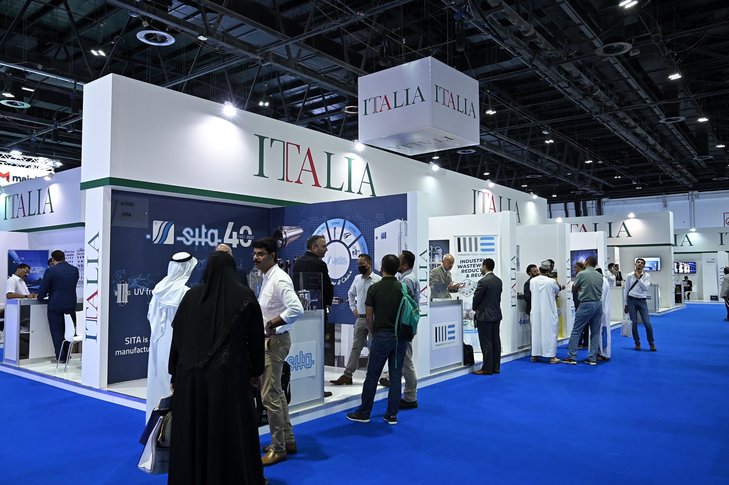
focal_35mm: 28
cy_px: 242
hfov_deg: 65.5
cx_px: 364
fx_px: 567
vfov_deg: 46.4
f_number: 4
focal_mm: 28
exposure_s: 1/80
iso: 1250
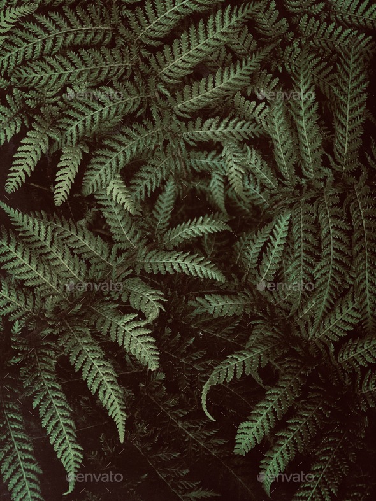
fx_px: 753
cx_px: 188
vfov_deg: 36.8
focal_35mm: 52
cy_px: 250
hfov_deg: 28.0
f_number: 2.4
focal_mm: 6
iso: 125
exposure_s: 1/69
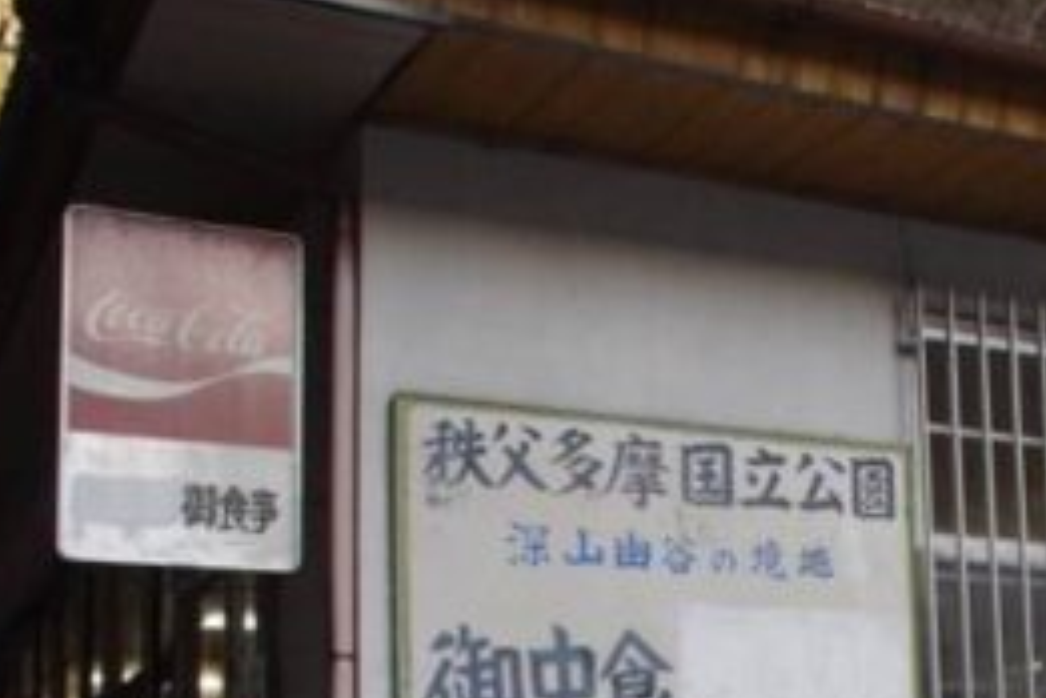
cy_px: 726
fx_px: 1801
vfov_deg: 21.0
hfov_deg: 31.6
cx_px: 818
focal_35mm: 62
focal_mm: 18
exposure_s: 1/50
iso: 100
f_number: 3.5
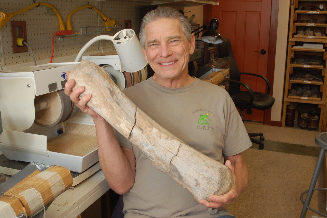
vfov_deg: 31.9
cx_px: 164
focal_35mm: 42
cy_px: 109
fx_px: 381
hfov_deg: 46.4
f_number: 11
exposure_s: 1/8
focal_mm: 28
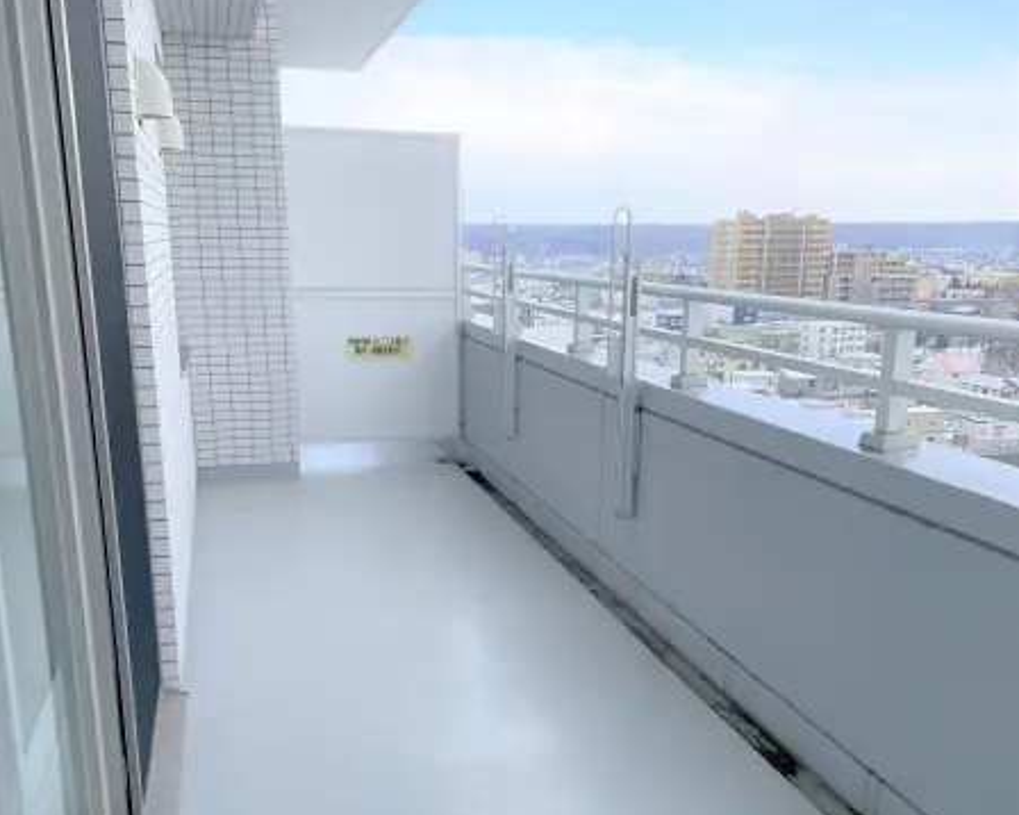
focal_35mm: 34
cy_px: 526
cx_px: 510
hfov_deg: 52.9
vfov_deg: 42.9
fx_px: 1025
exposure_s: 1/1114
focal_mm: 4.2
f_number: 1.6
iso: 32
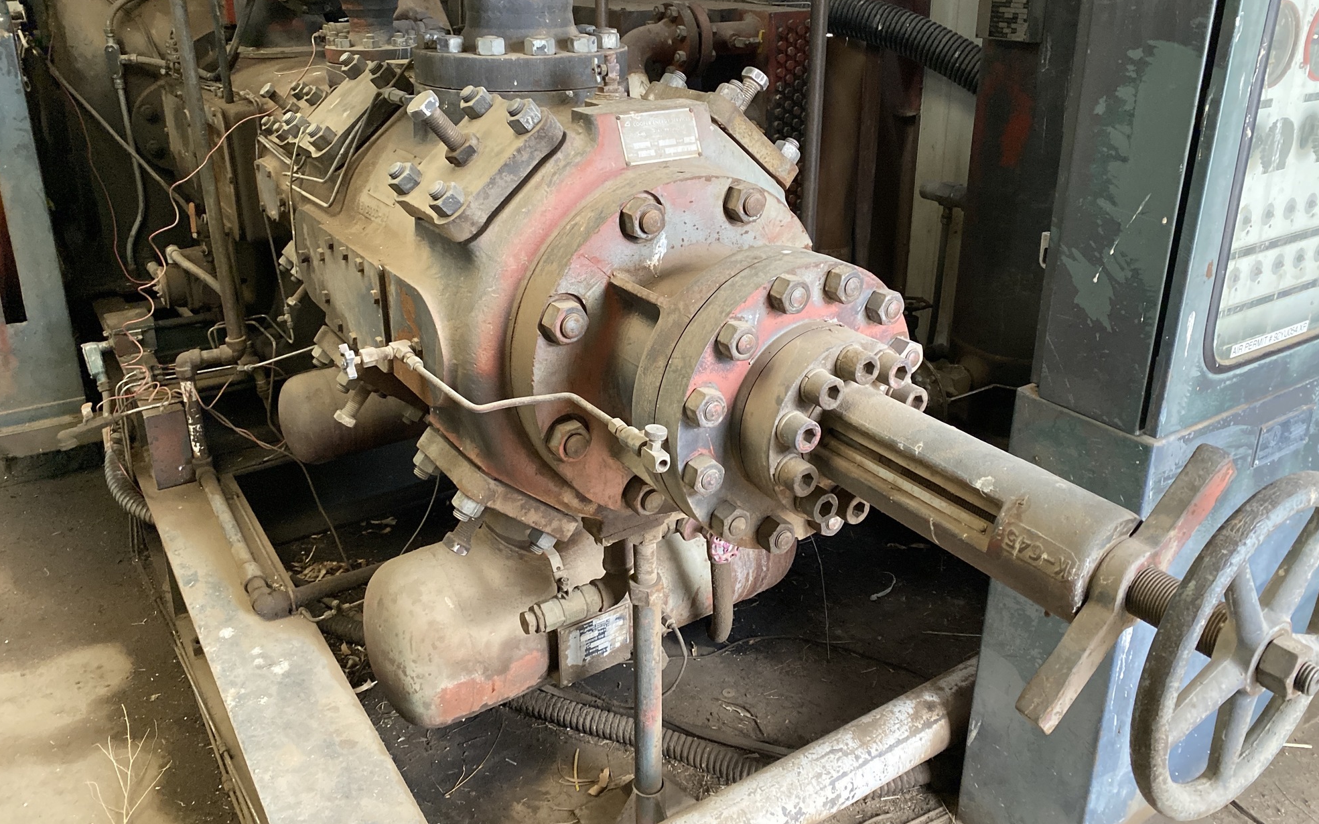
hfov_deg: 66.5
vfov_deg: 44.3
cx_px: 663
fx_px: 1006
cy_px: 335
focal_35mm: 28
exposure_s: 1/48
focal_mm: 4.25
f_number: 1.8
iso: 500
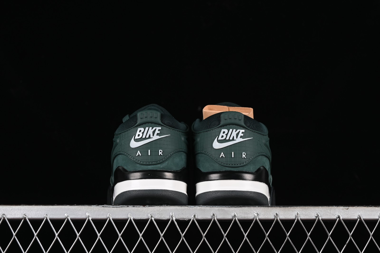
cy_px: 126
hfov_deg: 27.0
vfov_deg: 18.2
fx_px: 791
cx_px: 190
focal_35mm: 75
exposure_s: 1/60
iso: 160
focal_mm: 50
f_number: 7.1
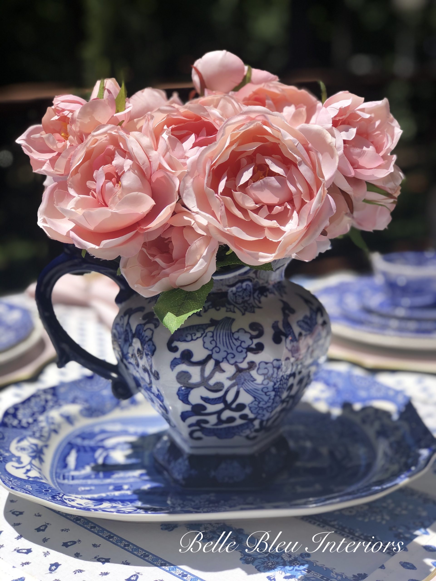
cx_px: 218
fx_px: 957
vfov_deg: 33.8
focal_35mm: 57
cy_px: 290
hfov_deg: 25.7
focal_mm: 6.6
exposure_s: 1/991
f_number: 2.8
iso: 20
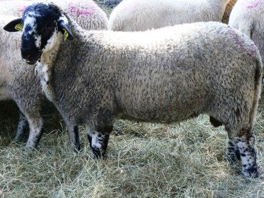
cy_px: 99
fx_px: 679
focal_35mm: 89
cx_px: 132
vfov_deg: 16.6
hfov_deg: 22.0
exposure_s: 1/50
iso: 80
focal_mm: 14.9
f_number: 3.6
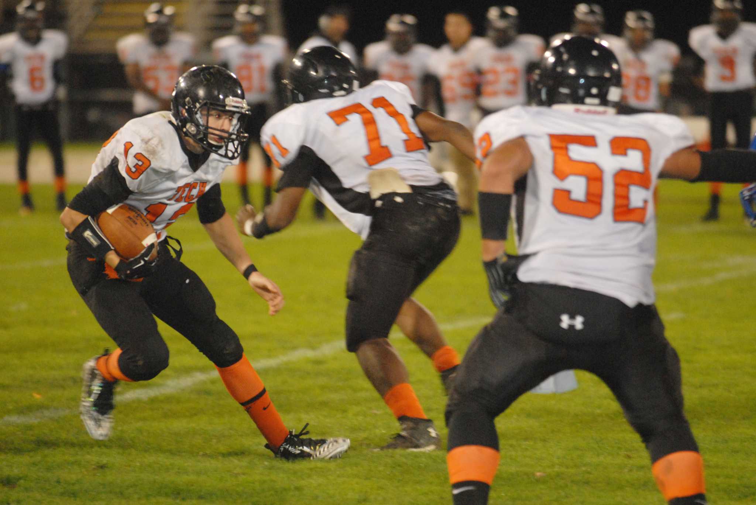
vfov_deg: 4.6
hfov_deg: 6.9
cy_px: 252
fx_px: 6306
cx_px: 378
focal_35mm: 300
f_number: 2.8
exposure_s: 1/250
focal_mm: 200
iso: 1000
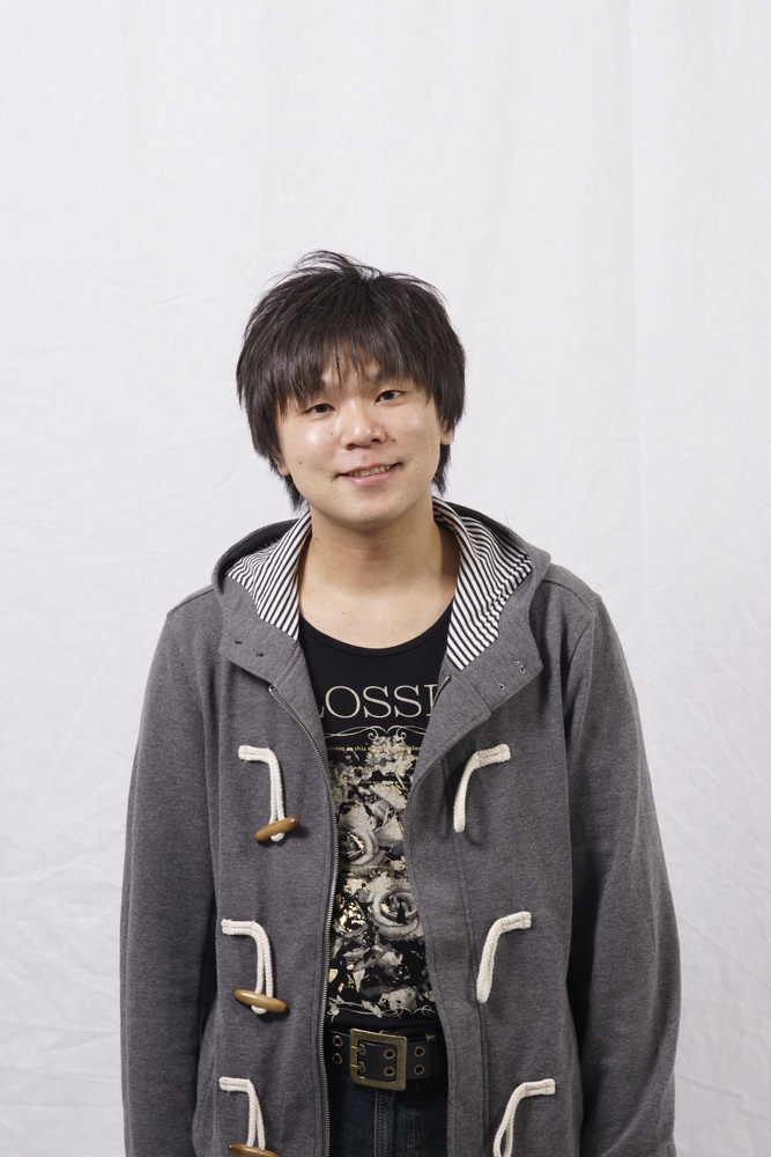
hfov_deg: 9.2
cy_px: 578
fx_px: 4817
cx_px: 386
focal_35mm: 150
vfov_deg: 13.7
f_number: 9
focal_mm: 100
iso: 200
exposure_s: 1/60
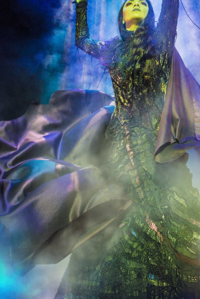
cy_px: 85
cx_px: 141
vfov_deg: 41.0
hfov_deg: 28.4
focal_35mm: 47
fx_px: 391
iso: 1000
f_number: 5
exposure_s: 1/200
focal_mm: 27
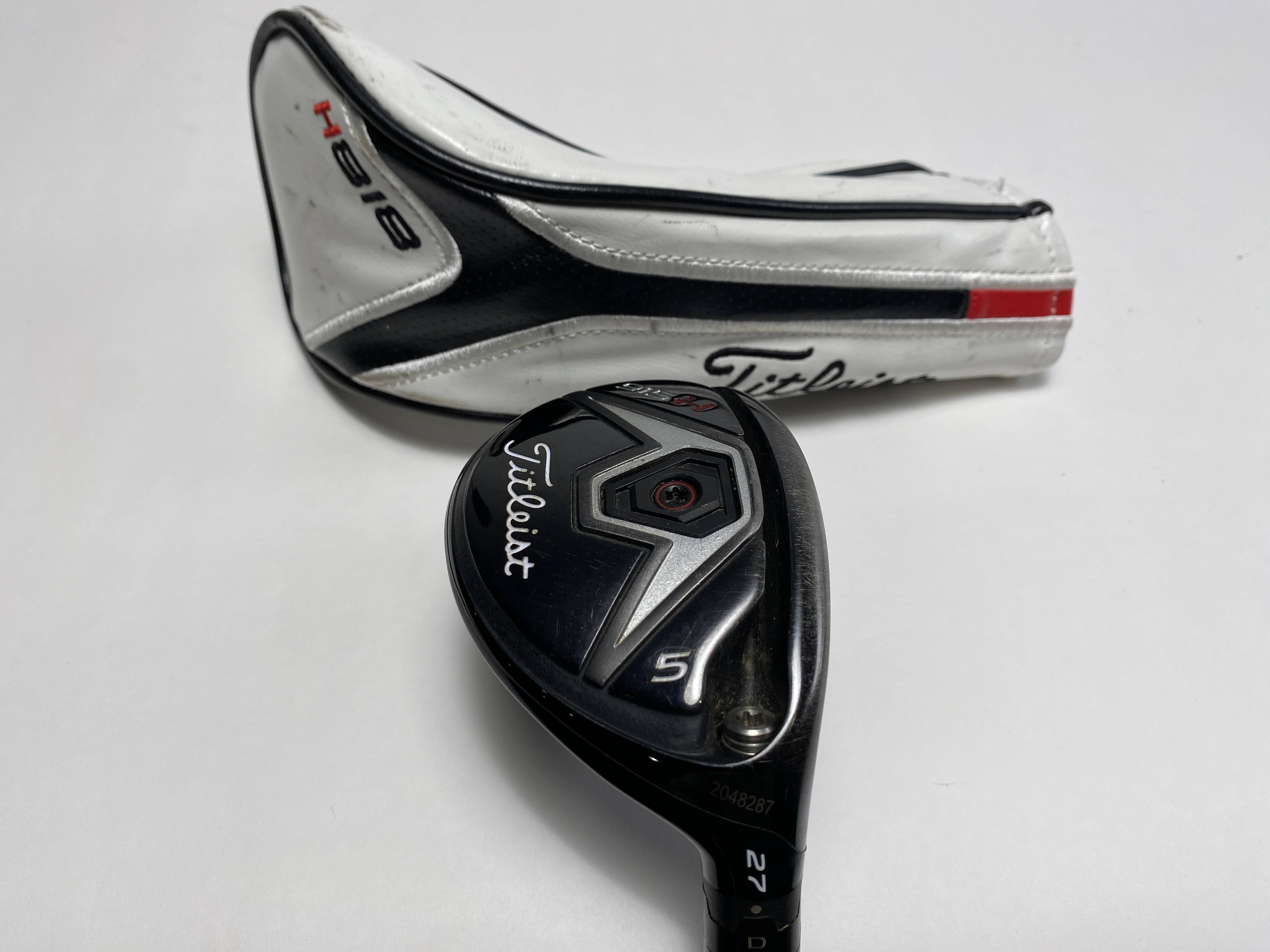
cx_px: 635
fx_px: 954
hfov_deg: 67.3
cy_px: 476
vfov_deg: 53.1
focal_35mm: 26
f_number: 1.8
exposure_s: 1/465
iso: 32
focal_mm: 4.25
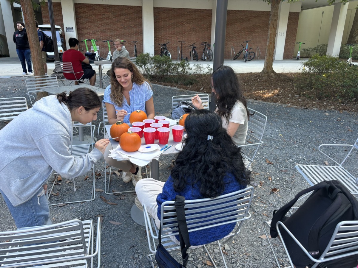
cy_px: 134
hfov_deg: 67.3
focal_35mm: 26
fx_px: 269
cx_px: 179
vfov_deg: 53.1
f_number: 1.6
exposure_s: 1/121
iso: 64
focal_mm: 5.96
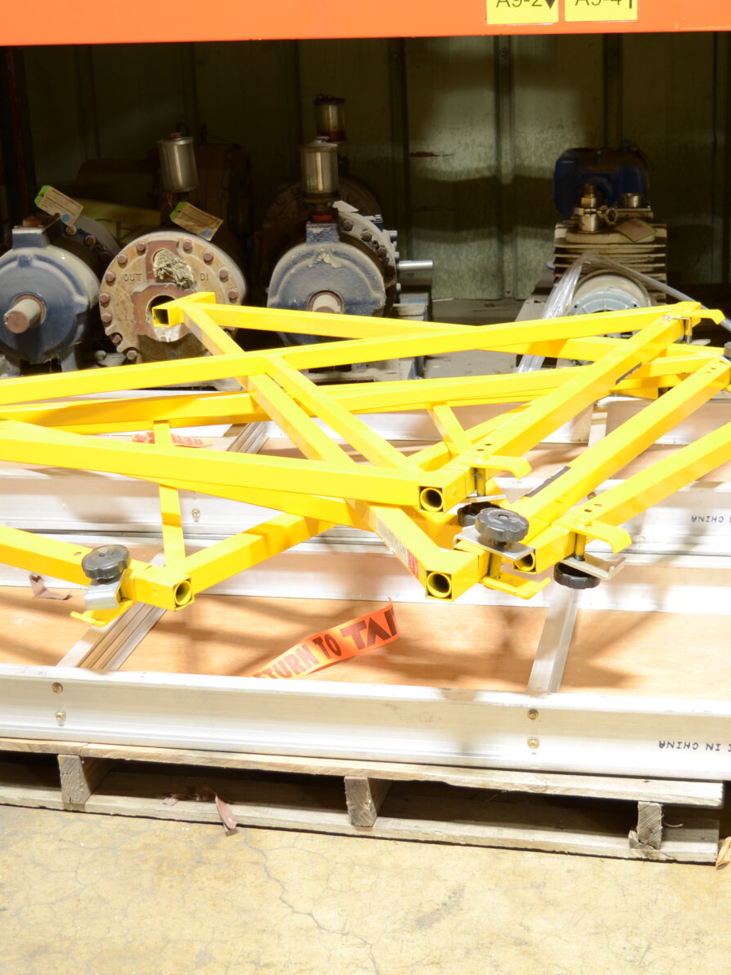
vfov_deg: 32.7
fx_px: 1662
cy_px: 466
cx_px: 444
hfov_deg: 24.8
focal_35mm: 59
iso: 125
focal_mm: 24
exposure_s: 1.5
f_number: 4
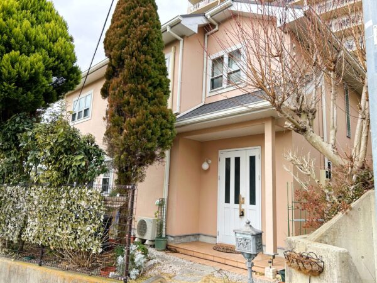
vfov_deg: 53.1
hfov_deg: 67.3
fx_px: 283
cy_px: 142
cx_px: 188
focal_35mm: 26
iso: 50
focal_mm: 5.7
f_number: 1.5
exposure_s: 1/1311
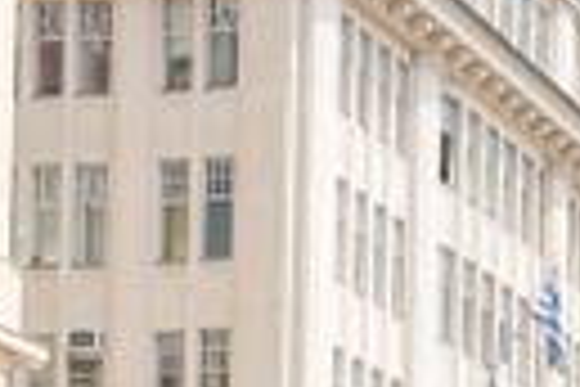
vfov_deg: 7.5
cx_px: 1025
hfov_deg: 11.4
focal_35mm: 168
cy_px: 1015
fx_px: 2706
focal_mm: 30
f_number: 6.3
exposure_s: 1/160
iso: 100
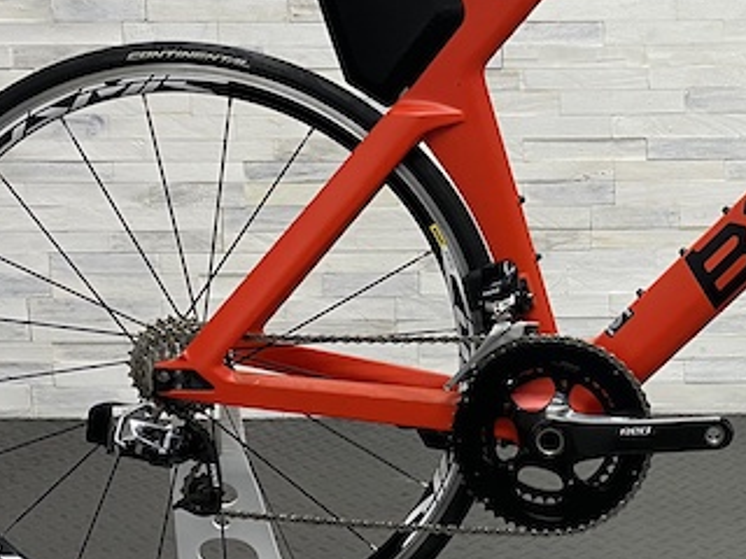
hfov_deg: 28.6
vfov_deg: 22.5
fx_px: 1401
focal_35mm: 65
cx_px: 676
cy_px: 207
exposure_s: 1/60
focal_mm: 4.25
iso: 80
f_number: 1.8
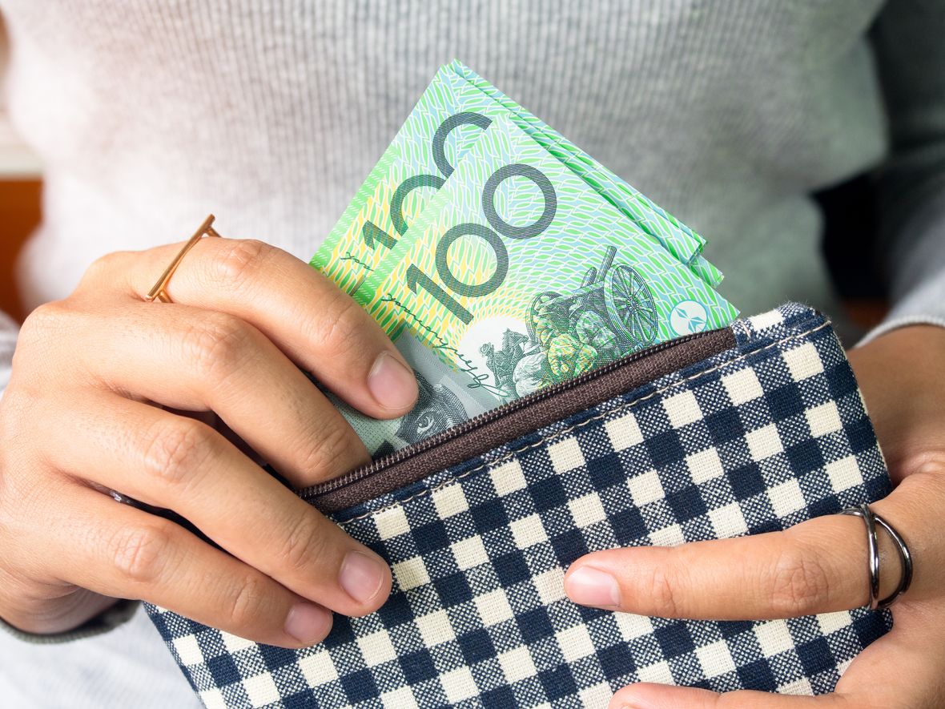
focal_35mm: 52
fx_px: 1420
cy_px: 354
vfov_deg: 28.0
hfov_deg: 36.8
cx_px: 472
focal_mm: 26
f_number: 3.5
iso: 200
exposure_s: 1/60
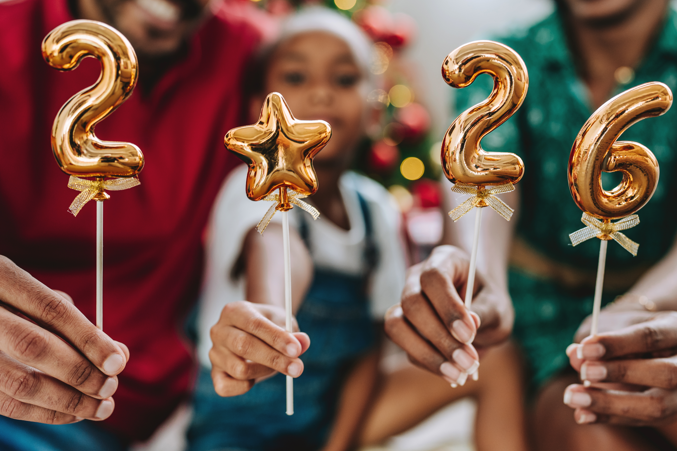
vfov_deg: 32.6
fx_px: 771
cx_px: 361
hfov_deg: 47.4
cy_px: 232
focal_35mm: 41
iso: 320
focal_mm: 35
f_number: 2
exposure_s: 1/80
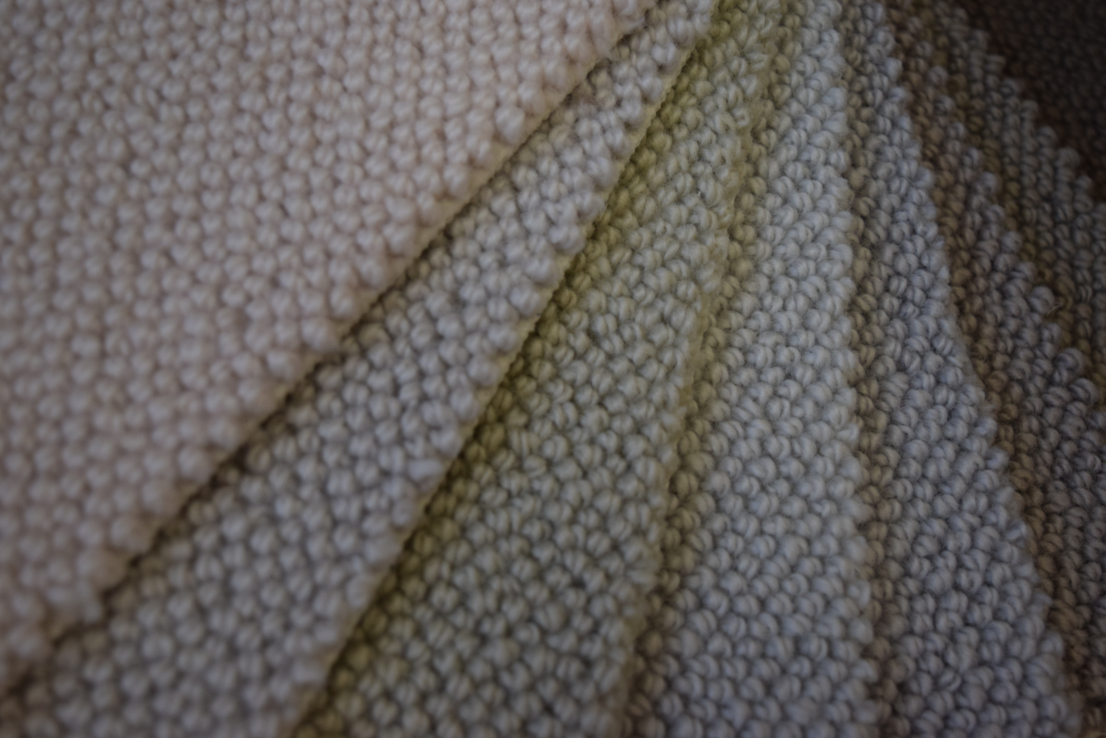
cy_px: 369
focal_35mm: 45
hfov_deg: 43.6
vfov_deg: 29.9
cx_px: 553
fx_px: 1383
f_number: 4.5
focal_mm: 30
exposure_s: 1/125
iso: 800
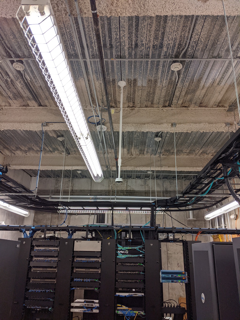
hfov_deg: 51.4
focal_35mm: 27
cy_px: 160
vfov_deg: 65.3
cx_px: 120
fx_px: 250
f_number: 1.8
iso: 90
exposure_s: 1/120
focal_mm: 4.44
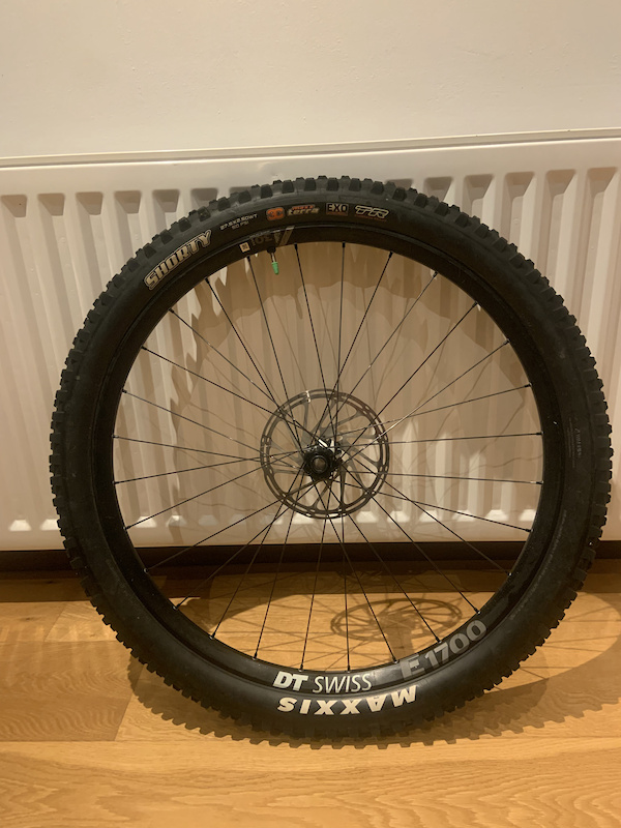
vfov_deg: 67.3
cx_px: 310
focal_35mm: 26
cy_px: 414
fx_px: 622
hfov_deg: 53.1
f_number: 1.8
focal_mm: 4.25
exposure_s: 1/50
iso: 400
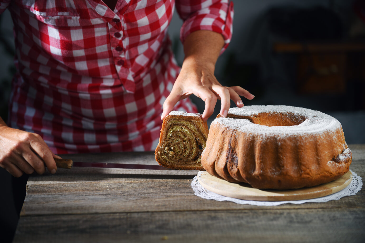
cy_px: 122
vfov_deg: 10.2
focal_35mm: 135
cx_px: 182
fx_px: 1369
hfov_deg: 15.2
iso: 80
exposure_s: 1/200
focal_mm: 135
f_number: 3.5
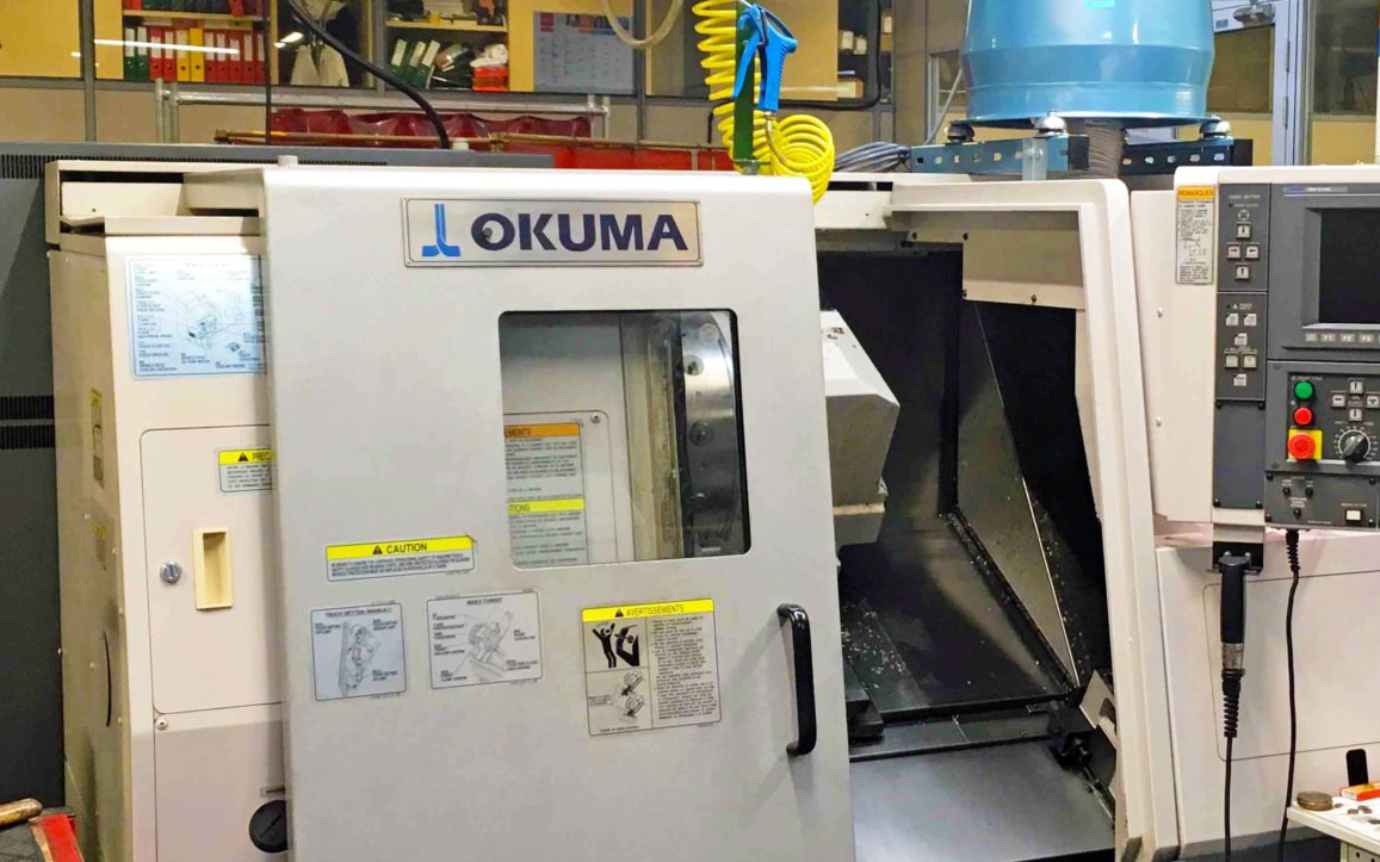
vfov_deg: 25.3
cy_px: 452
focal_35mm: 51
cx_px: 874
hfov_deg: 39.3
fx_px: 1918
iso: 100
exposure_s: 1/33
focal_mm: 4.15
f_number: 2.2
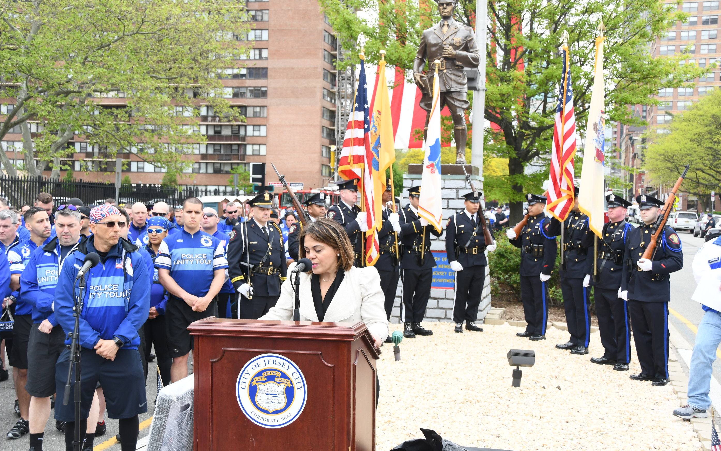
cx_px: 360
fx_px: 963
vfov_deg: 26.3
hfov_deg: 41.1
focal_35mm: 49
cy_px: 222
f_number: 6.3
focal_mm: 32
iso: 400
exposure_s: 1/160
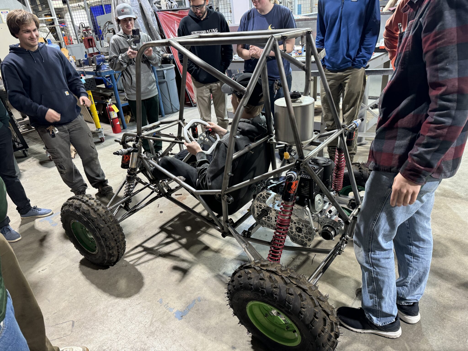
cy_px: 176
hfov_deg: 71.6
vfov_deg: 56.8
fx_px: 324
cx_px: 234
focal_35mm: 24
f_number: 1.78
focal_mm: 6.86
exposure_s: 1/60
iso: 250
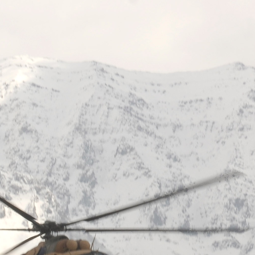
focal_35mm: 379
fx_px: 3159
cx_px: -280
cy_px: 297
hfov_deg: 4.5
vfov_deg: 4.6
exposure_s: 1/250
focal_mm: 70
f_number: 13
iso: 200
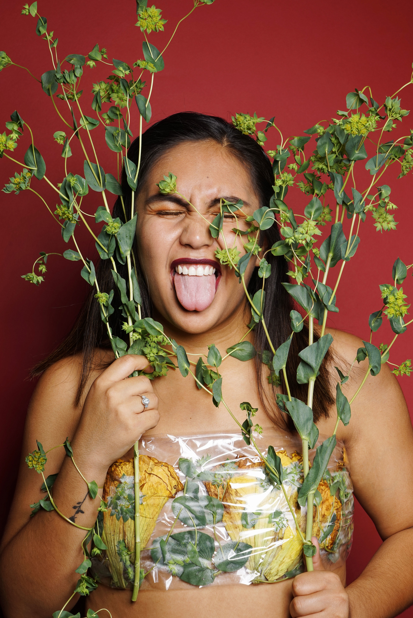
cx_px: 206
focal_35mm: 66
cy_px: 309
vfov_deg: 30.5
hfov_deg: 20.6
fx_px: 1135
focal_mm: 66
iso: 125
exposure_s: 1/100
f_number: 13
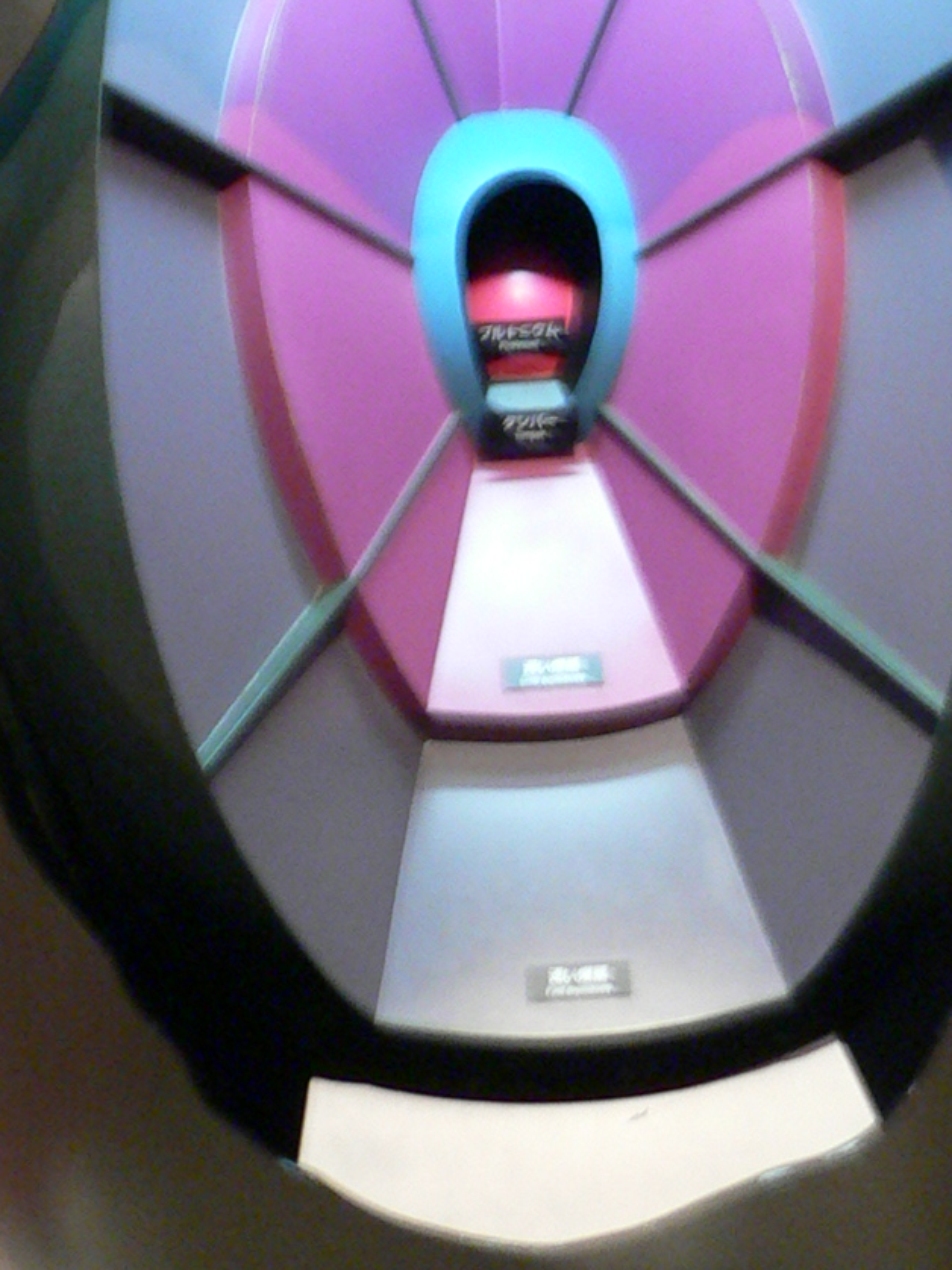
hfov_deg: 16.7
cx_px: 602
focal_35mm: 88
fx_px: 3229
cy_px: 136
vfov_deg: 21.8
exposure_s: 1/4
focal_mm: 6
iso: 200
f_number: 2.8
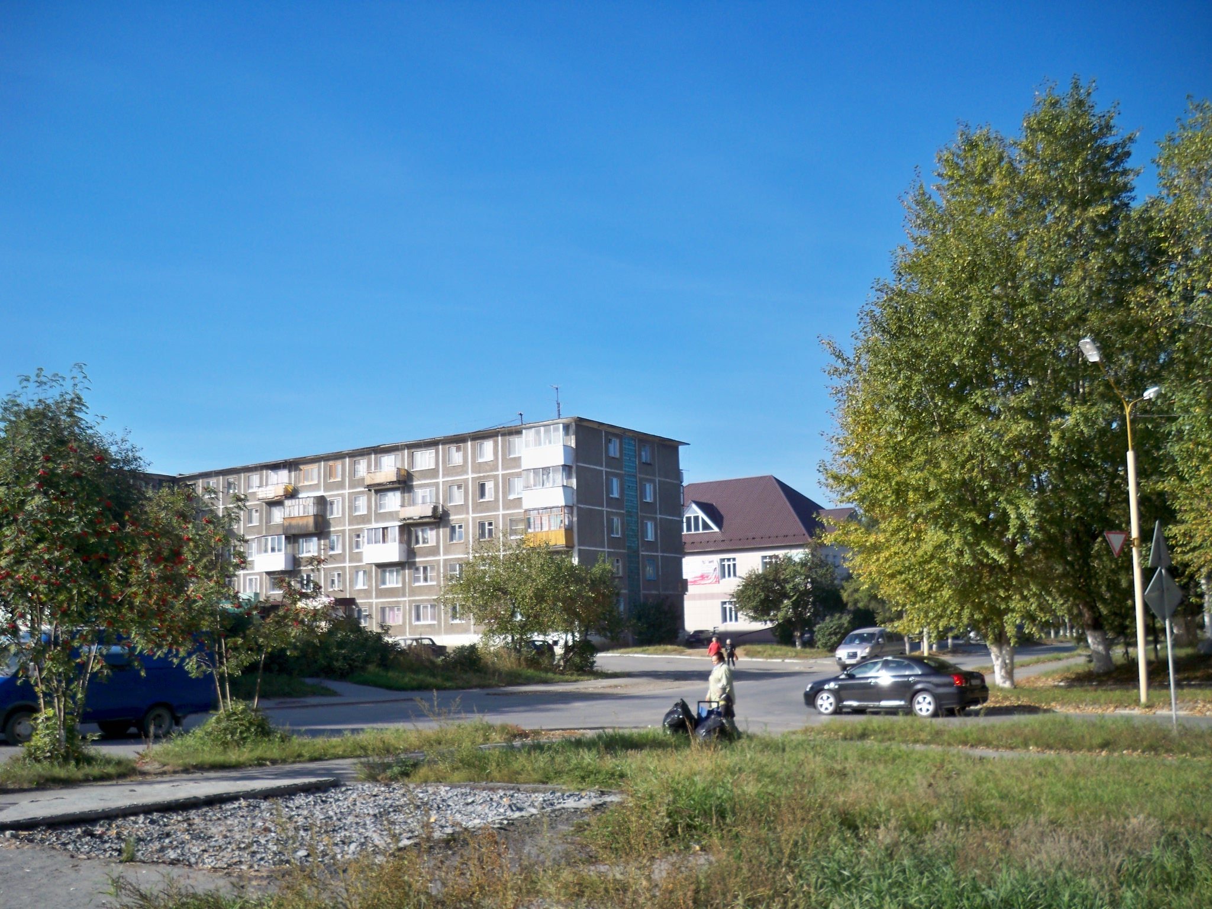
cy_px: 454
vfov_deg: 40.7
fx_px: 1225
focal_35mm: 35
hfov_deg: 52.6
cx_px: 606
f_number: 3.1
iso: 64
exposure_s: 1/500
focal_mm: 6.3
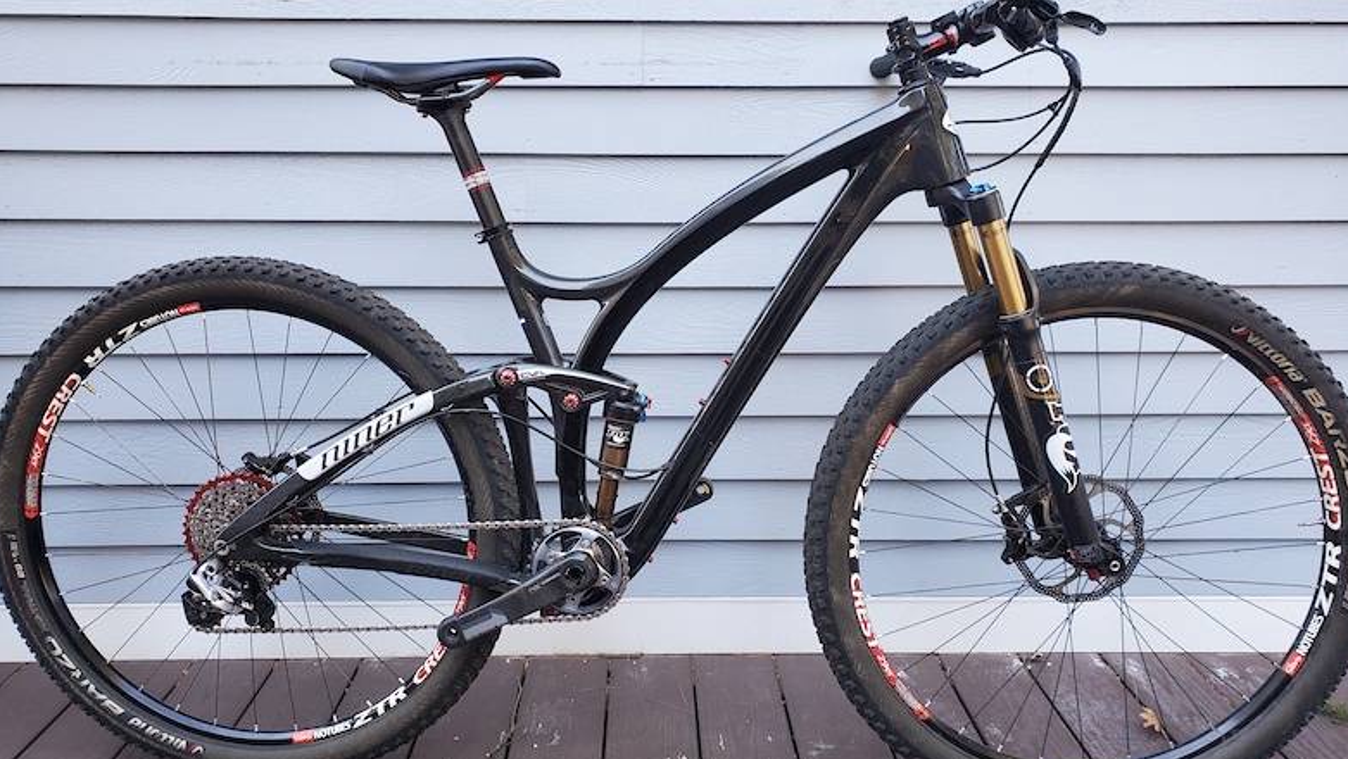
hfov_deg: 66.0
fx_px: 1037
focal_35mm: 29
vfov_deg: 40.2
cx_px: 675
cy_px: 350
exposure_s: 1/120
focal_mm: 4.3
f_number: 2.4
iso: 160
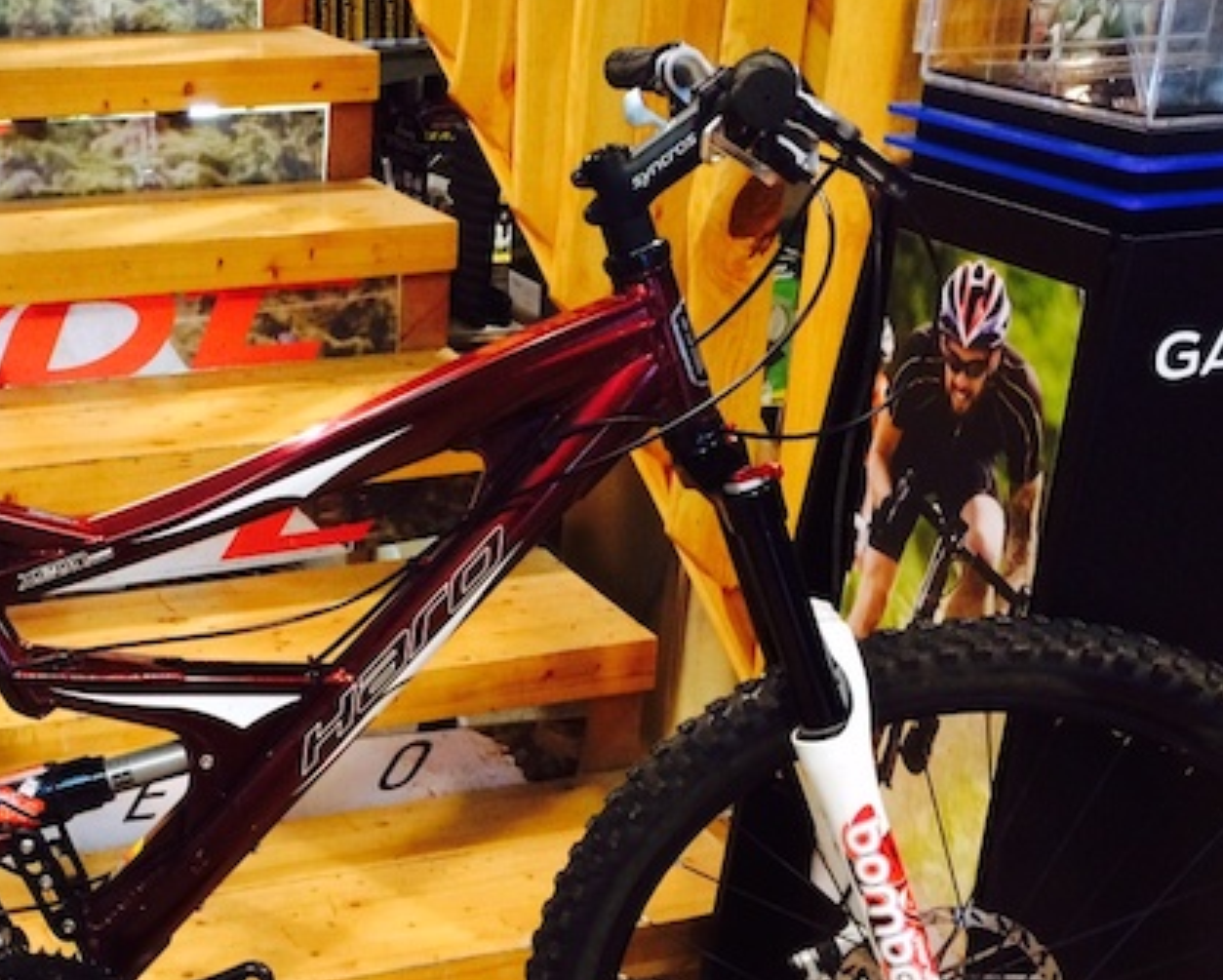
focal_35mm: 56
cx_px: 252
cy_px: 723
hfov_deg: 32.7
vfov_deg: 26.8
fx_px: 2028
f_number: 2.2
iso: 200
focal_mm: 4.12
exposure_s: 1/30
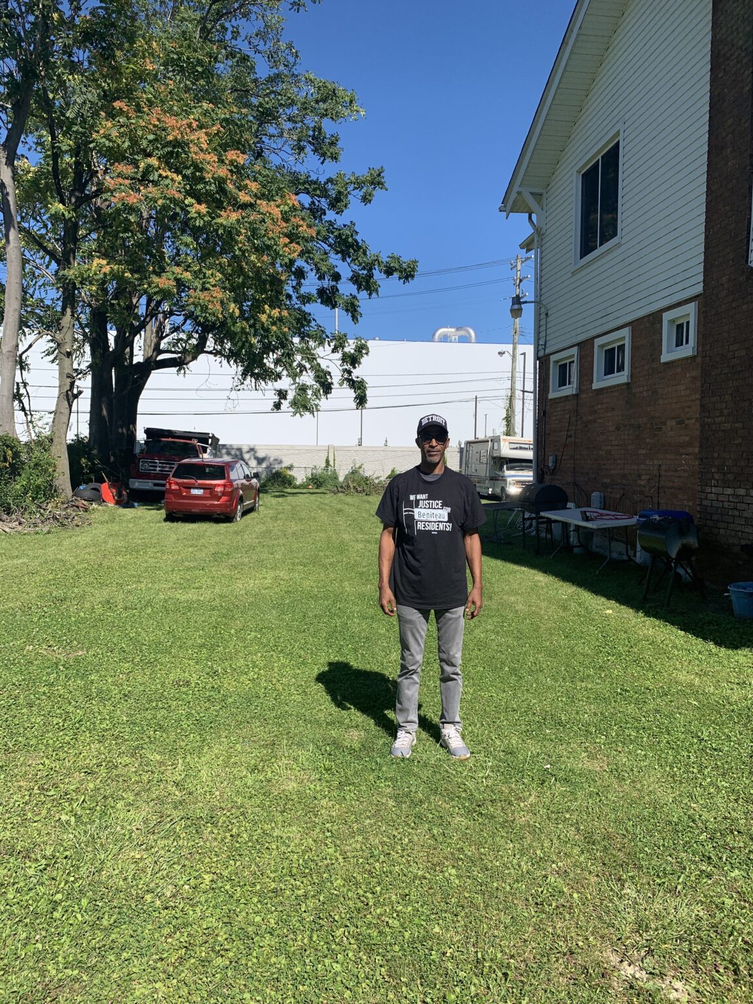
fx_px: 754
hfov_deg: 53.1
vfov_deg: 67.3
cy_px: 502
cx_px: 376
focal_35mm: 26
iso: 25
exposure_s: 1/4098
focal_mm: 4.25
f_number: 1.8
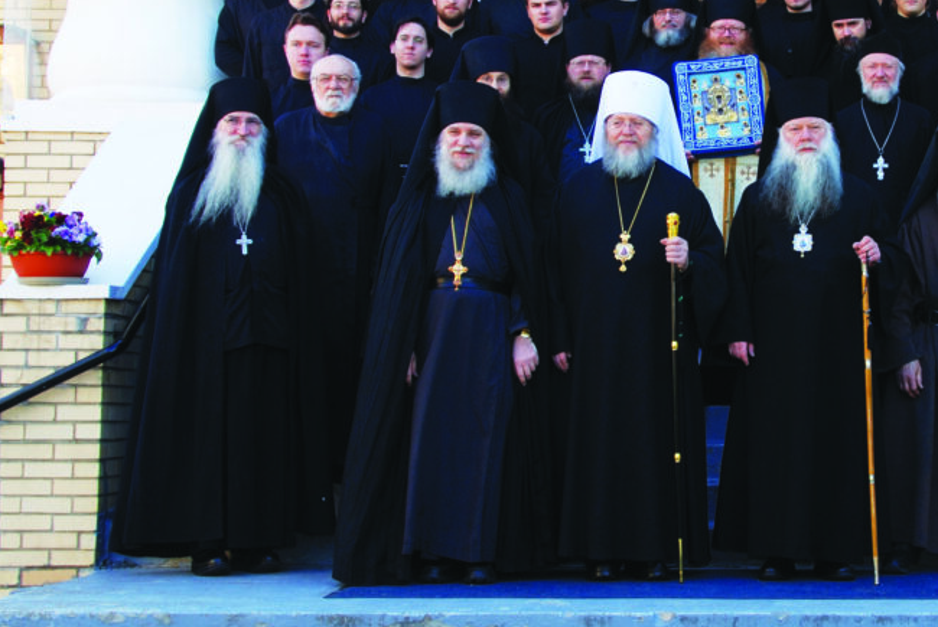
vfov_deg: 21.3
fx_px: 1664
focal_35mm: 64
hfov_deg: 31.2
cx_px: 644
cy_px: 200
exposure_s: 1/30
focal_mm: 27
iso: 100
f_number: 8
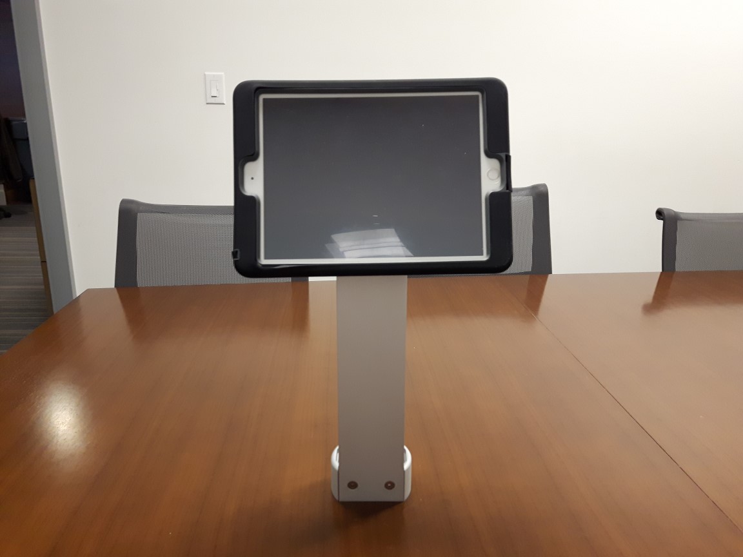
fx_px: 665
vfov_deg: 45.4
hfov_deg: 58.4
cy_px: 278
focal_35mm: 31
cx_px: 372
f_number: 1.9
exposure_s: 1/25
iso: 200
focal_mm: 3.7
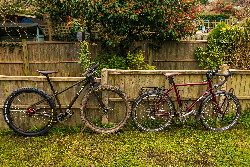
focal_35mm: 32
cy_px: 84
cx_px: 125
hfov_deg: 58.7
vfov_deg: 41.2
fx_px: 222
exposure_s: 1/500
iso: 800
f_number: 2.2
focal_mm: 14.4
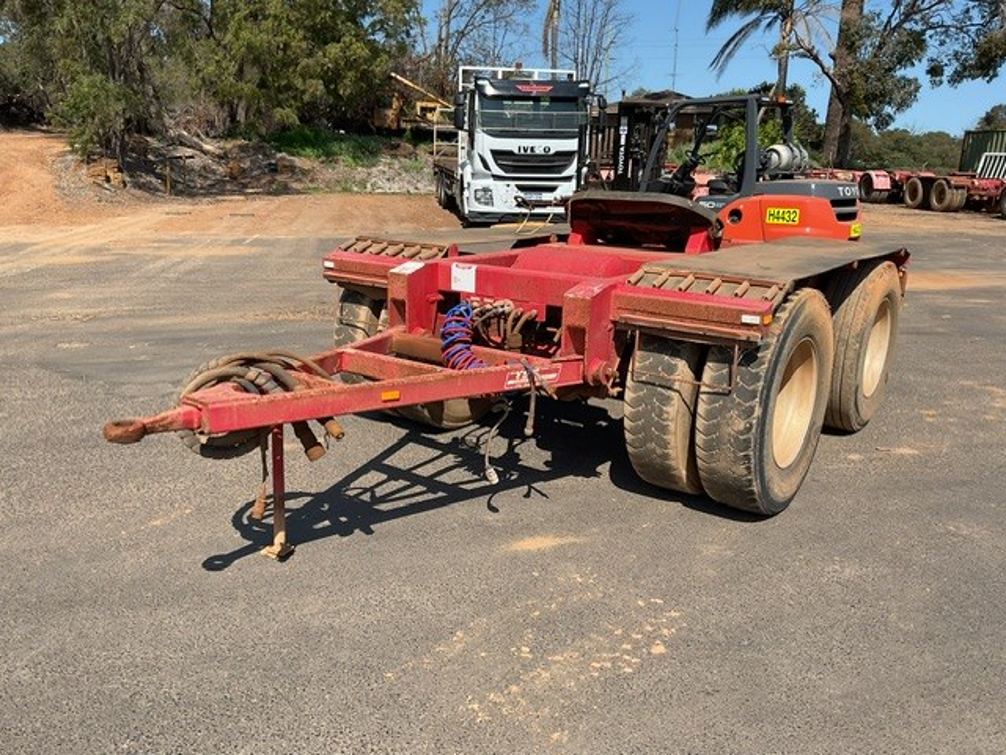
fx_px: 843
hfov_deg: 61.7
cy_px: 378
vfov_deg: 48.2
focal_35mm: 29
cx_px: 503
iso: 16
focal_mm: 3
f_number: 1.8
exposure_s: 1/1848
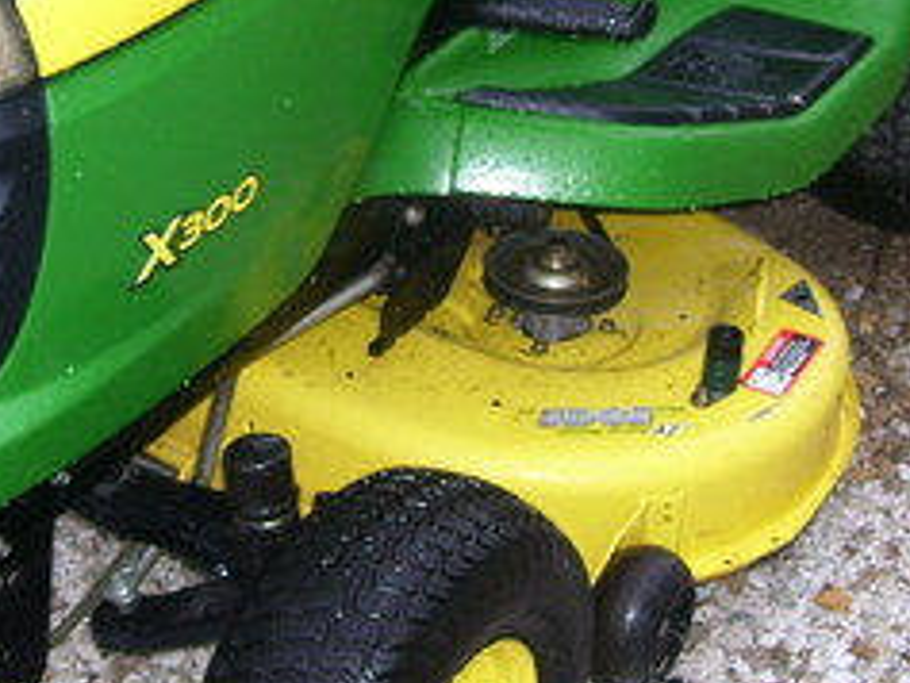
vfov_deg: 17.2
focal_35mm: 85
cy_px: 134
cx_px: 299
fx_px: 2236
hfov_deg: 22.9
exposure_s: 1/60
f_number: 2.7
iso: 80
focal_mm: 6
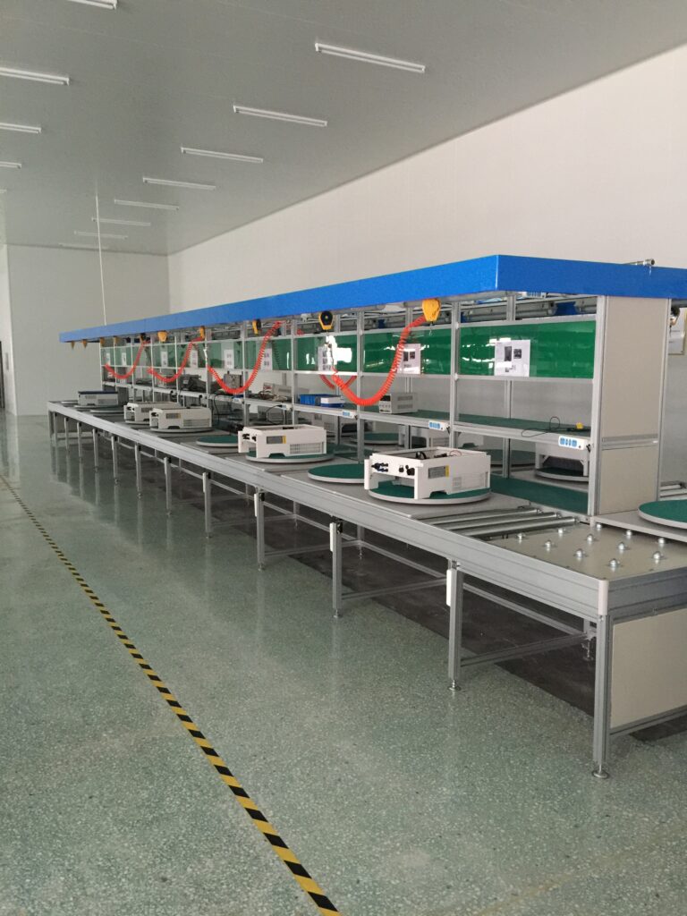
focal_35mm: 29
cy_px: 458
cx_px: 344
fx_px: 767
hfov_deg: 48.2
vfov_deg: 61.7
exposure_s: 1/8
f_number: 2.2
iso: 160
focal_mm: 4.15
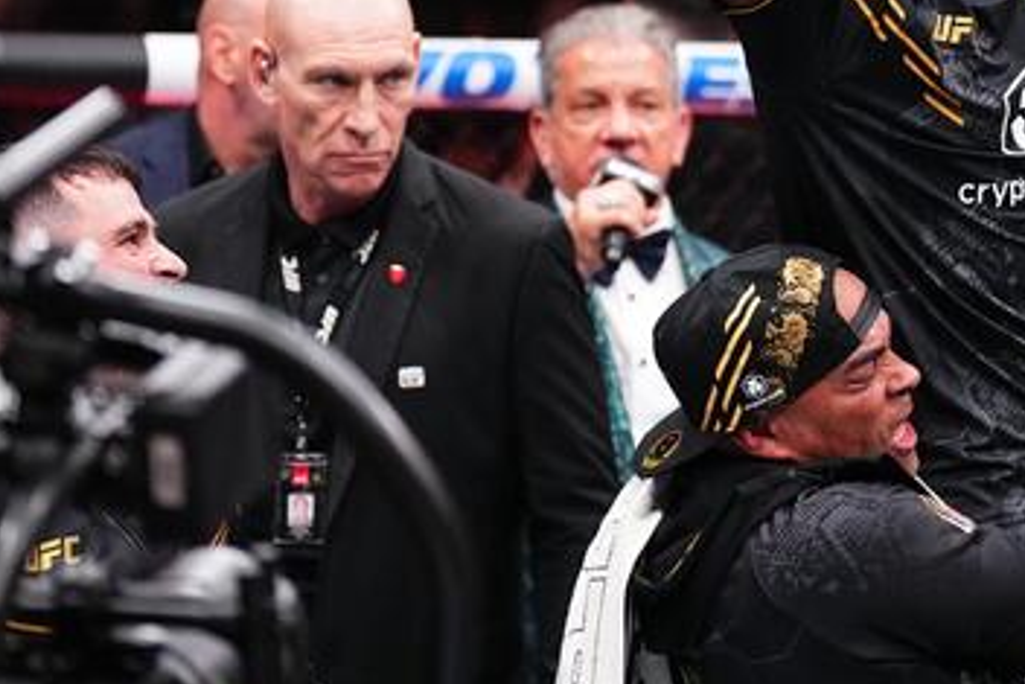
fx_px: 5440
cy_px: 19
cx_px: 955
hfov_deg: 10.7
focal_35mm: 191
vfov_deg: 7.2
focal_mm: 96
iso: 3200
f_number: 2.8
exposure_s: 1/1600
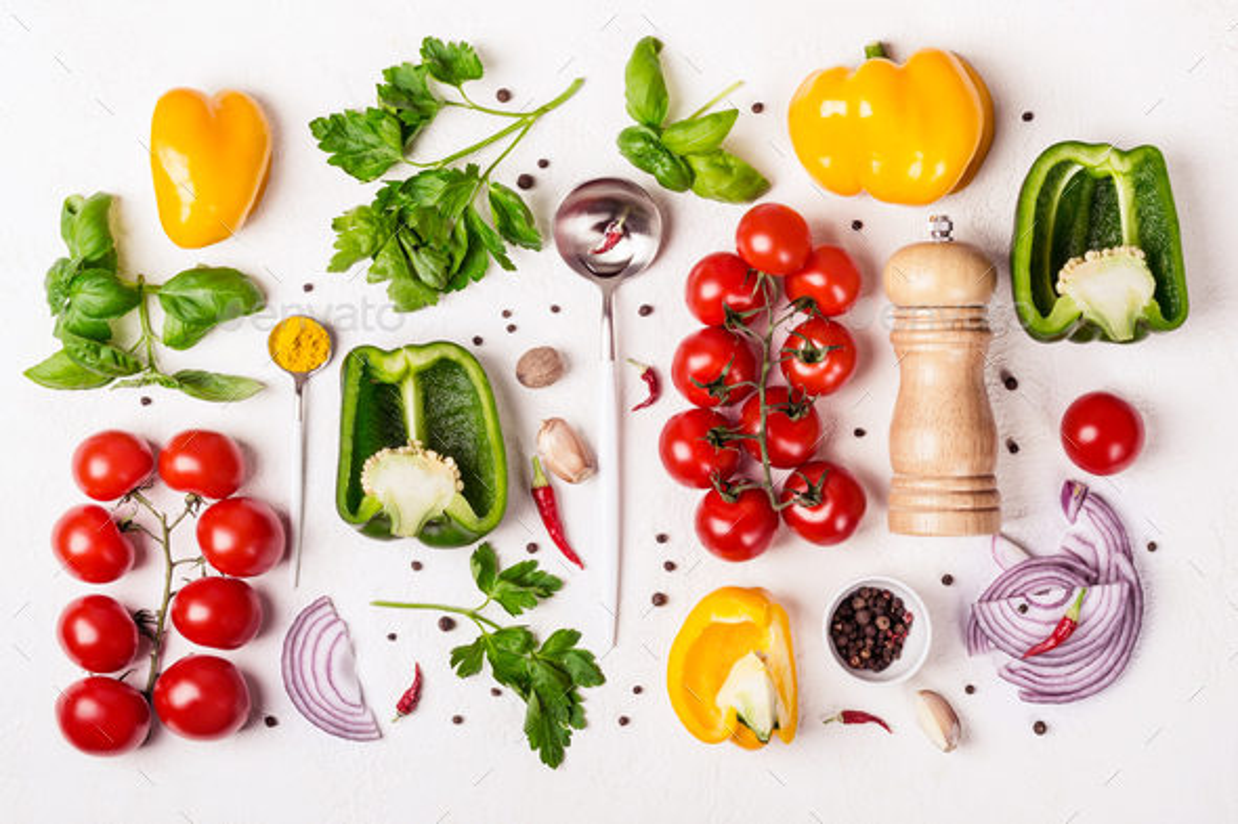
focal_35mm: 75
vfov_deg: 18.2
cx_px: 619
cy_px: 412
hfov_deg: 27.0
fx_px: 2578
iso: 100
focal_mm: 50
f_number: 11
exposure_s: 1/125
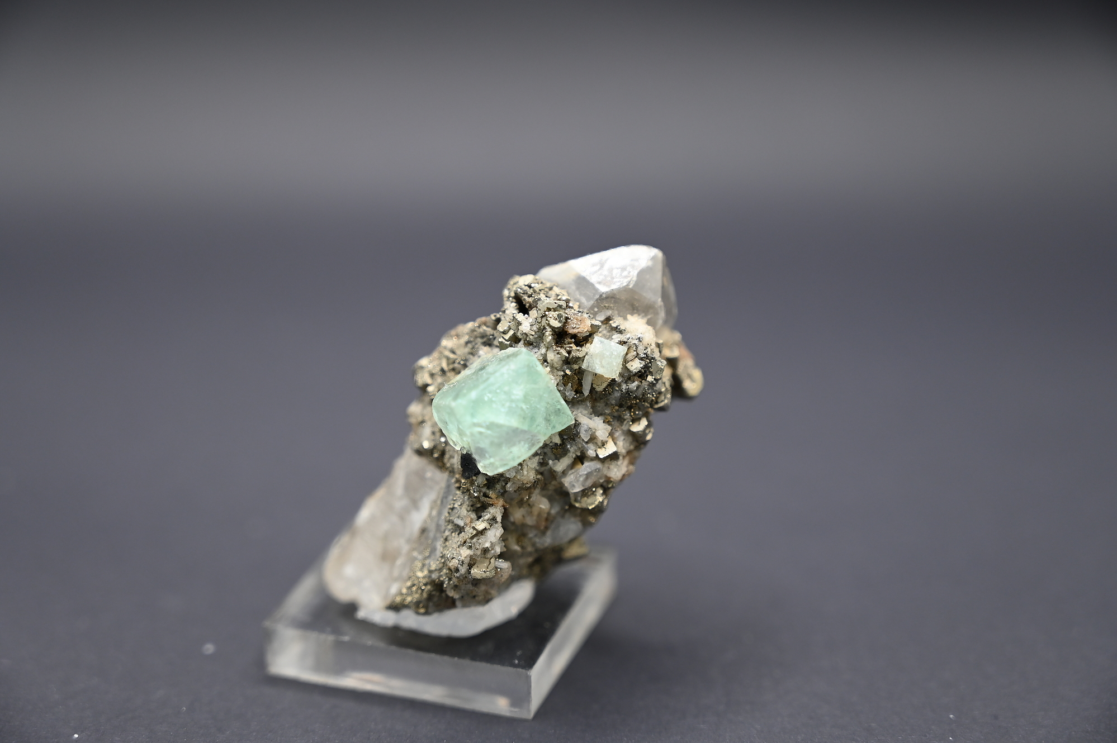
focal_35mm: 70
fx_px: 2171
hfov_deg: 28.9
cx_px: 558
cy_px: 372
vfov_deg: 19.4
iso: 500
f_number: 4
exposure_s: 1/125
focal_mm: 70
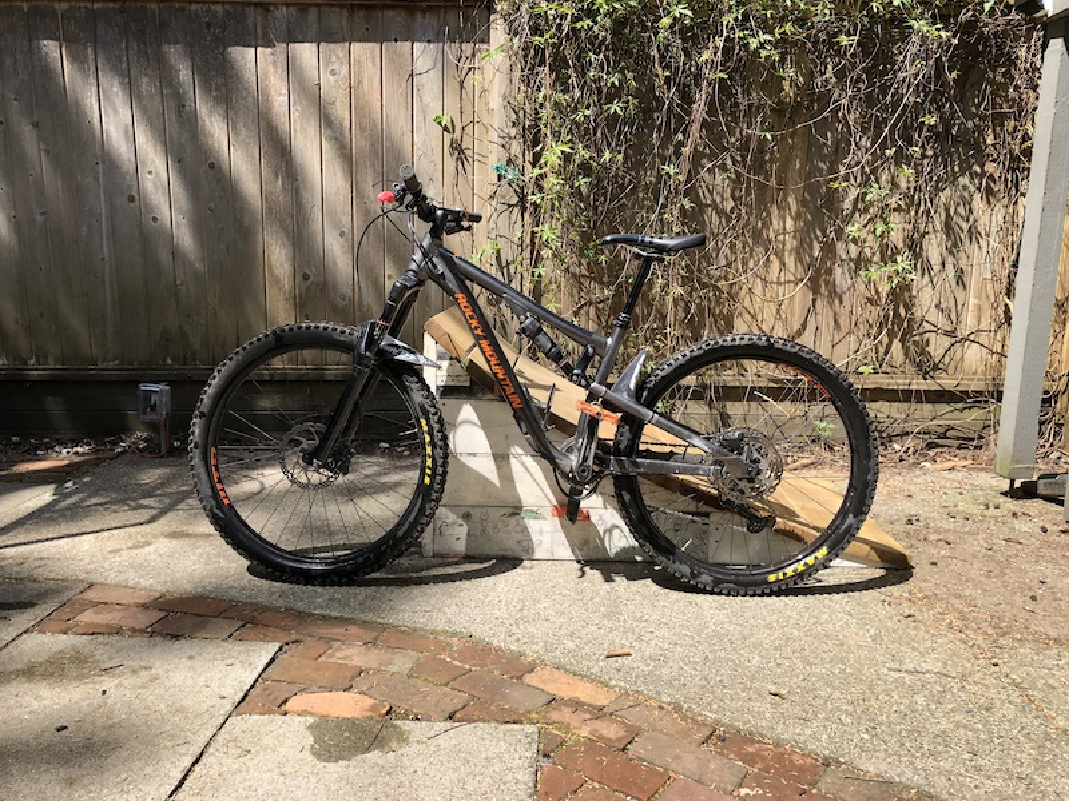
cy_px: 400
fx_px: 865
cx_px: 534
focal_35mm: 28
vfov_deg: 49.7
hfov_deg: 63.4
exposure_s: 1/245
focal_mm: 4
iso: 20
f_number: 1.8
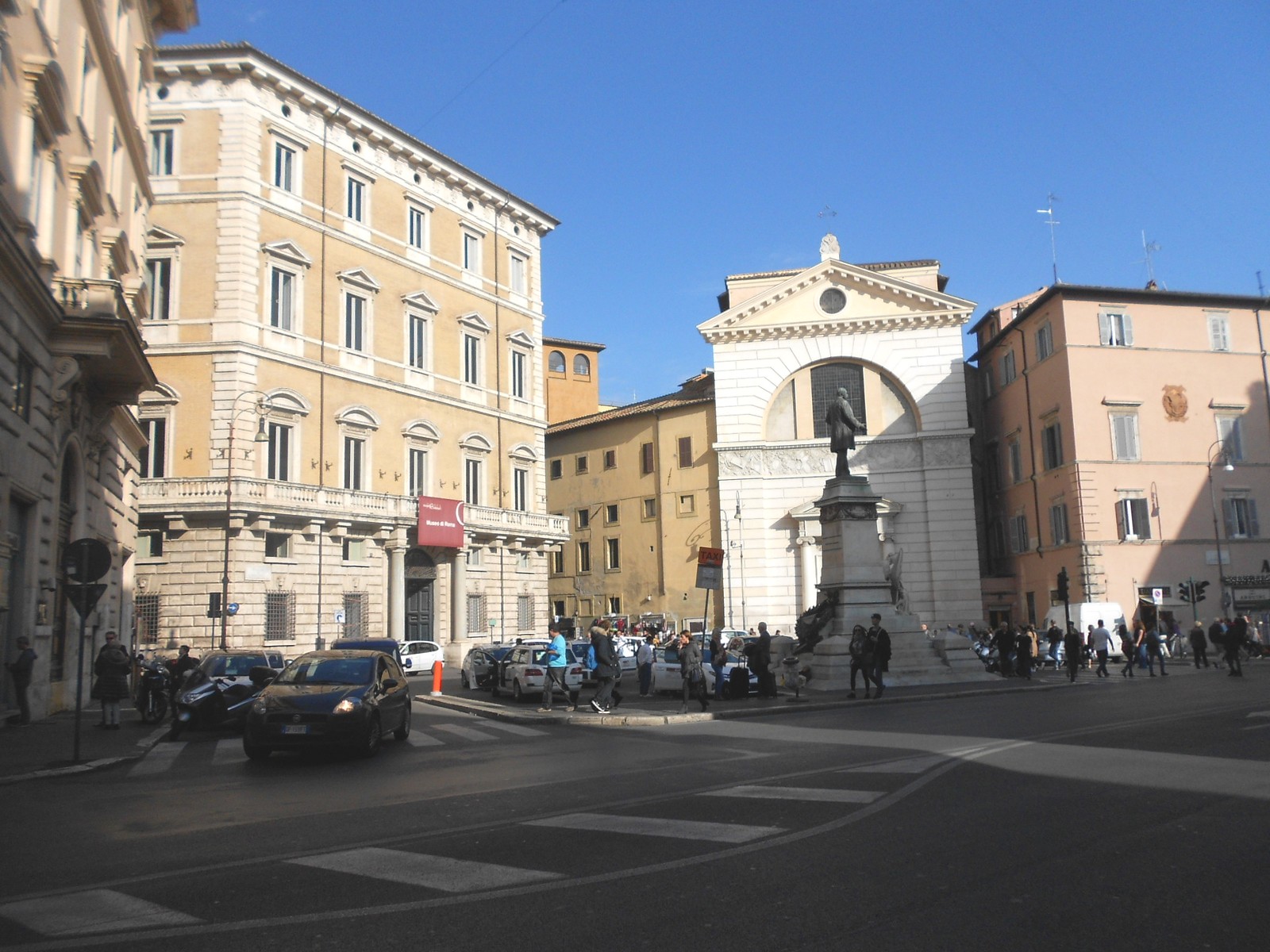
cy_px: 476
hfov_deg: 67.3
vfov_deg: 53.1
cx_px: 635
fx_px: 954
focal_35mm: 26
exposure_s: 1/1500
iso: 80
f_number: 3.2
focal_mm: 4.6
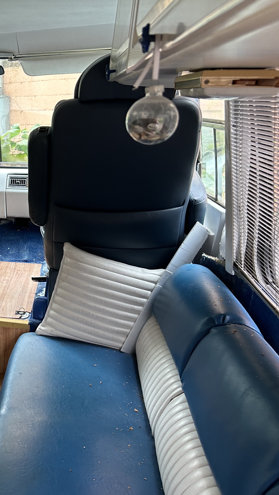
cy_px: 247
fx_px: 500
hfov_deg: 27.6
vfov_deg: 52.8
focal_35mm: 38
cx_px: -52
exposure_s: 1/121
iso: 100
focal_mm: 5.7
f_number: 1.5
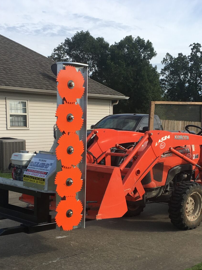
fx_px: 413
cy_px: 177
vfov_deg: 35.9
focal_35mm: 53
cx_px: 138
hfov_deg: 27.3
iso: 25
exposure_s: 1/1374
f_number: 2.2
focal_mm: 4.15
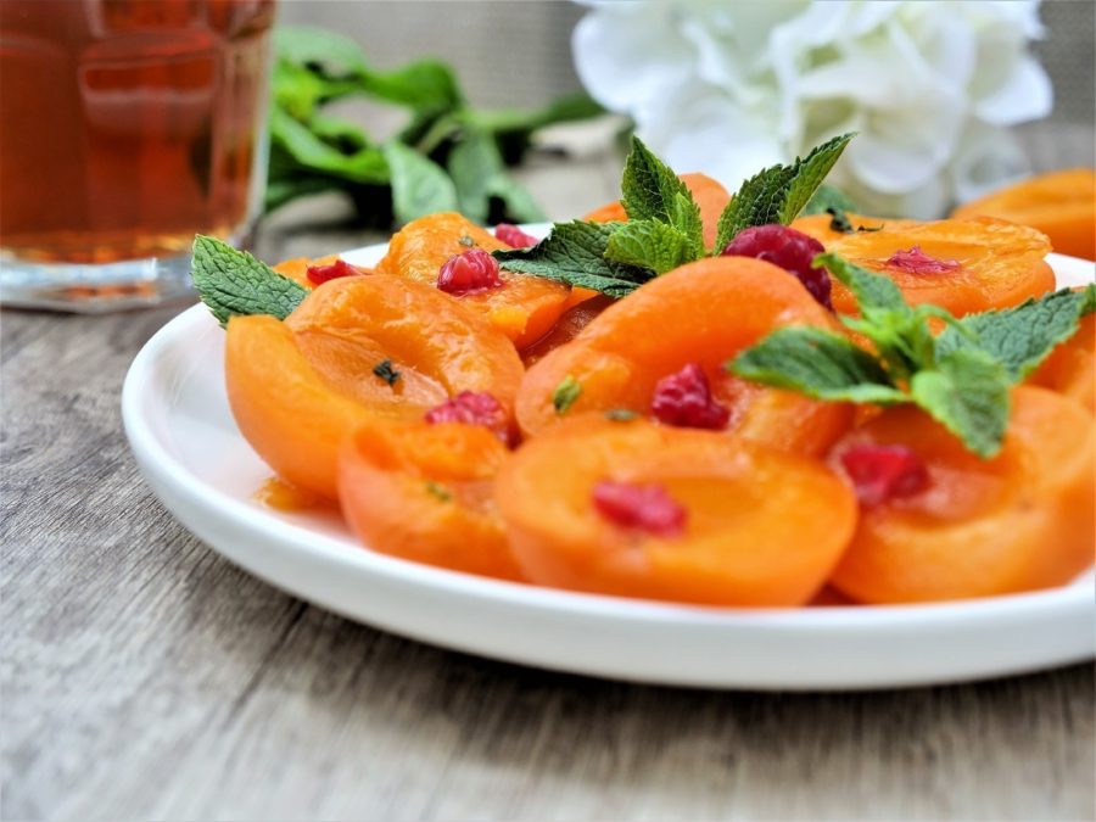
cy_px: 411
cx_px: 548
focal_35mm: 70
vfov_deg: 21.0
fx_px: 2216
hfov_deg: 27.8
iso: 800
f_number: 4.5
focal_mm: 35
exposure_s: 1/320
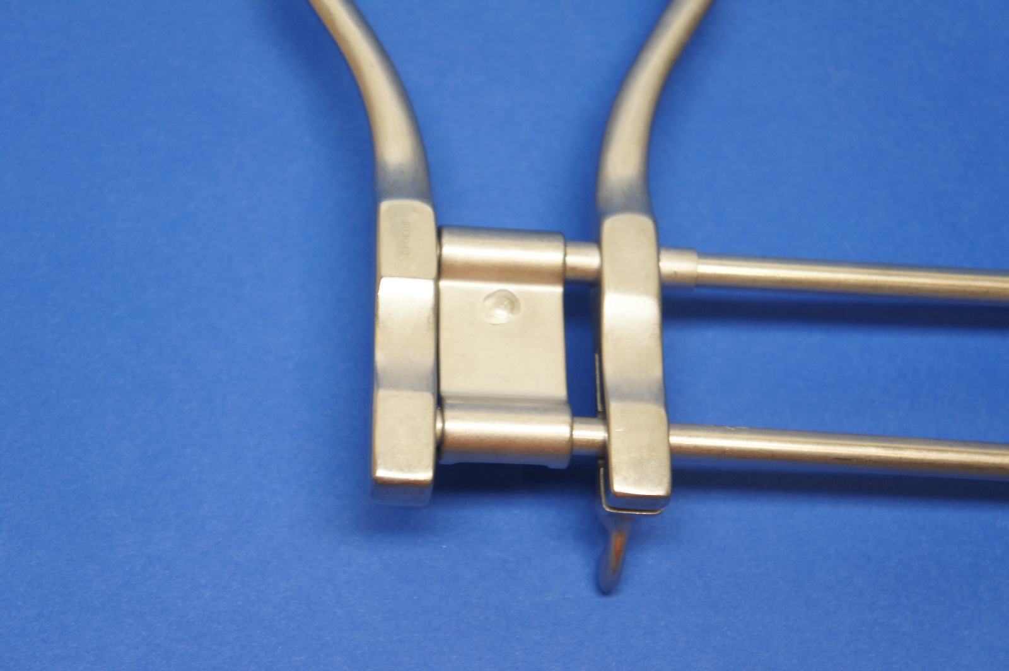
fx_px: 2016
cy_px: 336
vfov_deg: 18.9
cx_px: 504
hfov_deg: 28.1
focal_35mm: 72
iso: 200
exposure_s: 1/15
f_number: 5
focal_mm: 48
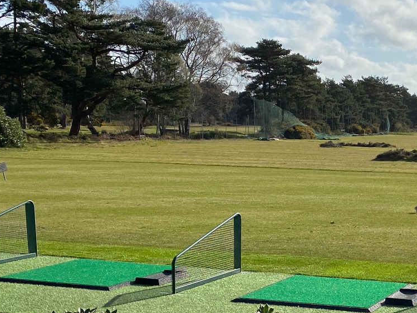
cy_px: 286
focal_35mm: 70
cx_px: 447
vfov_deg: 20.6
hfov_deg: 25.9
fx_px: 843
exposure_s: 1/4292
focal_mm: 4.25
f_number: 1.8
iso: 32
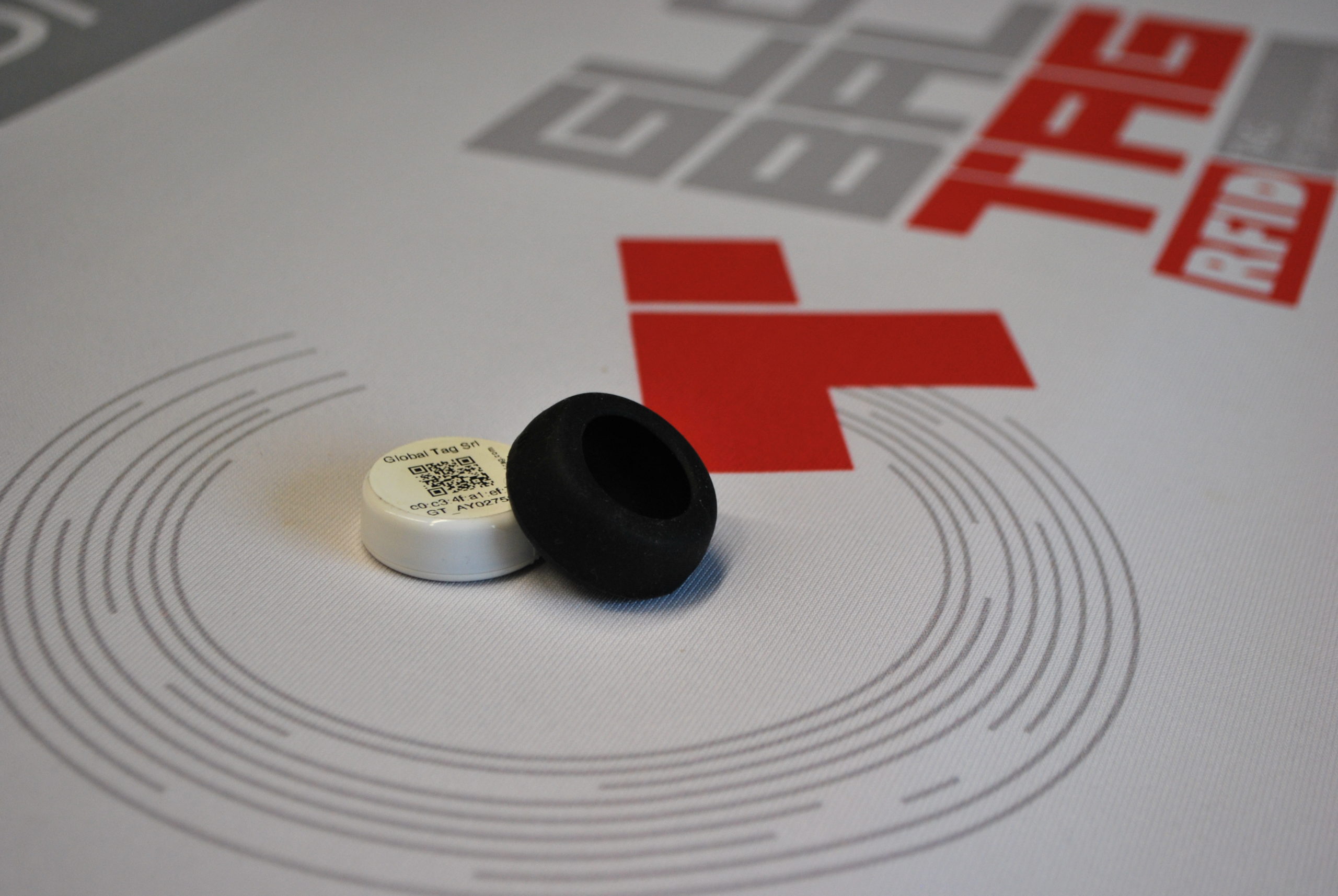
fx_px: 2233
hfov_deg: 33.4
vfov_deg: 22.7
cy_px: 448
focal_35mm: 60
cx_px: 669
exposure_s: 1/60
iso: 400
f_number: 5.3
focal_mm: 40
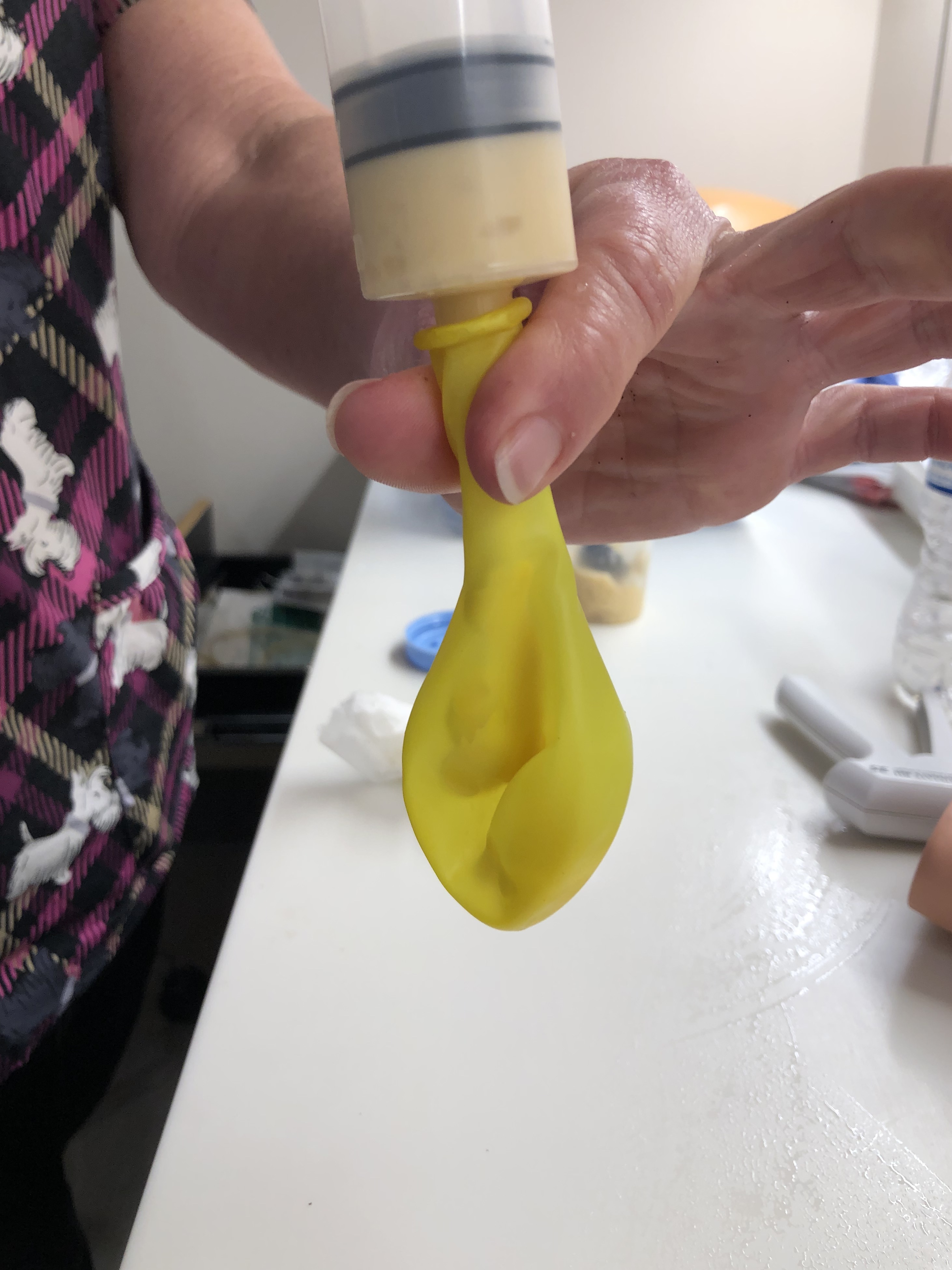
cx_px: 482
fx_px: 1063
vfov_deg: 61.6
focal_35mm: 29
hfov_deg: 48.2
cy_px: 616
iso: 40
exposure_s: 1/120
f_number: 1.8
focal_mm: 3.99
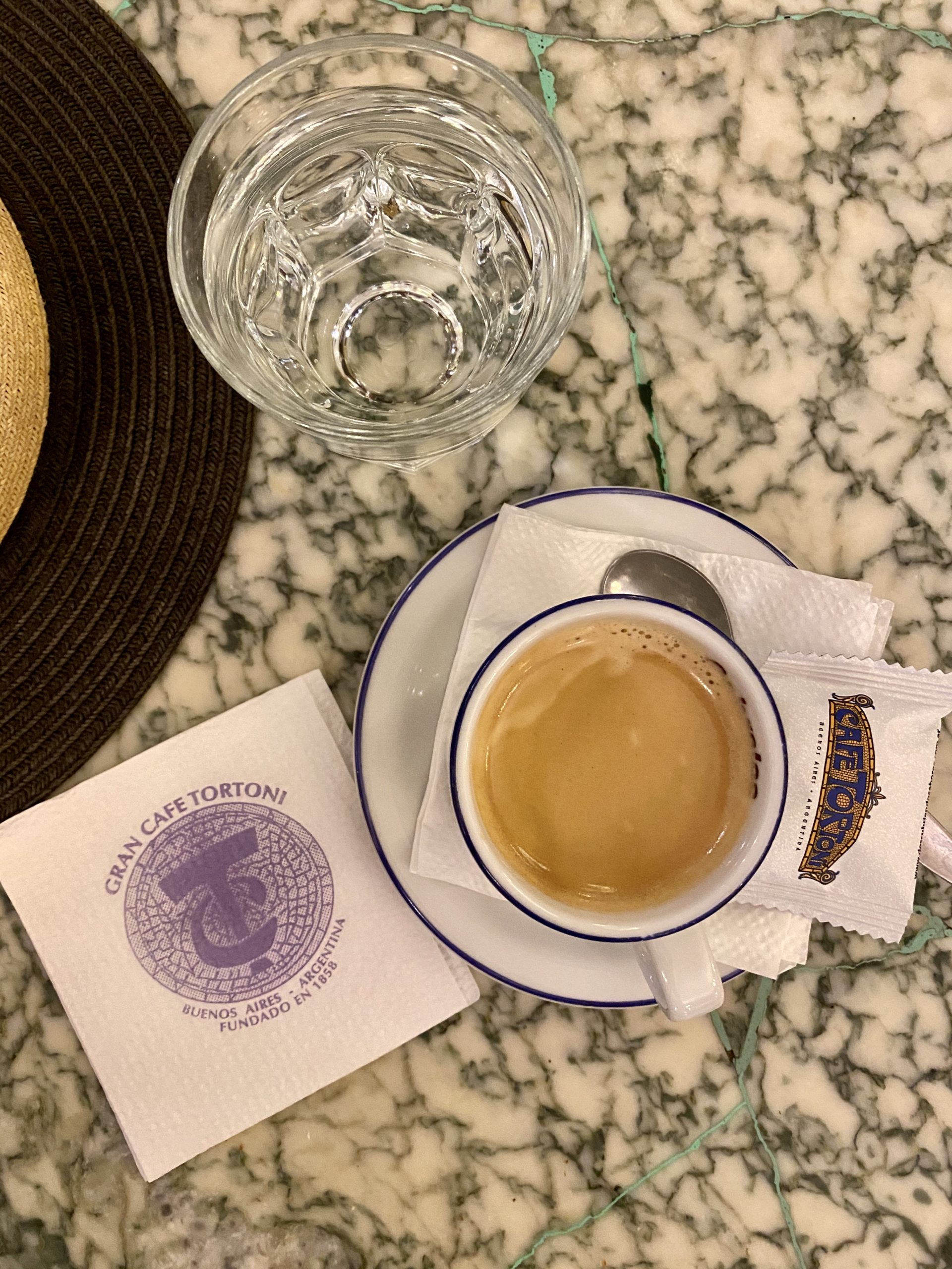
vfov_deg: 67.3
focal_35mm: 26
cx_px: 476
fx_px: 953
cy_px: 634
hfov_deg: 53.1
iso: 400
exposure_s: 1/33
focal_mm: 4.25
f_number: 1.8
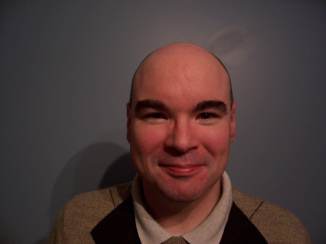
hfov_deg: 54.0
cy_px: 122
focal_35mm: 34
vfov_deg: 41.8
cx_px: 163
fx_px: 320
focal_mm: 5.6
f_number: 2.7
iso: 160
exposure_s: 1/8
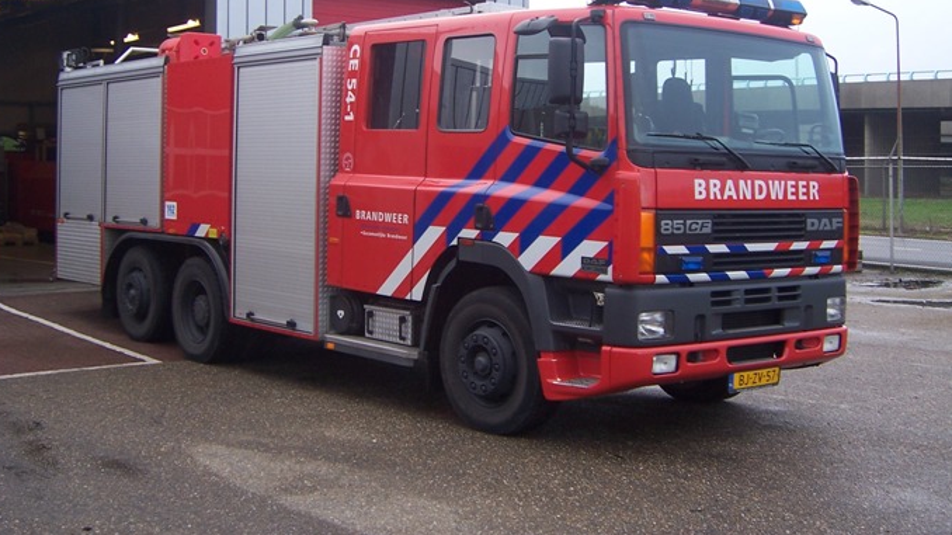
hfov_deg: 42.1
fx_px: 1237
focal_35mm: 49
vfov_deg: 24.3
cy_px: 176
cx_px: 468
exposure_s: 1/60
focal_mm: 7.3
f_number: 3.3
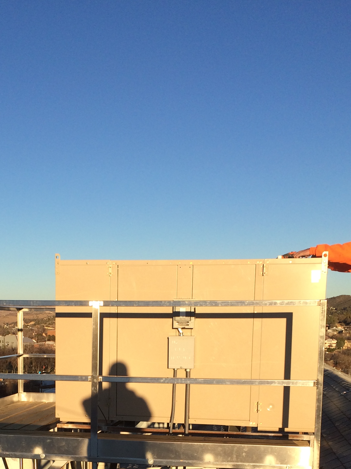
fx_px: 703
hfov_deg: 27.7
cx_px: 100
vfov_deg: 34.9
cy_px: 416
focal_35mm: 52
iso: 32
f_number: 2.2
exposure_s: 1/1466
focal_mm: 4.15
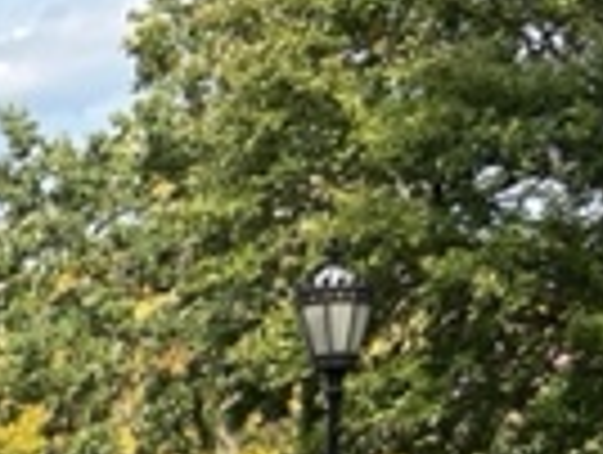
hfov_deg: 14.0
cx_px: -495
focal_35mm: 124
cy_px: 625
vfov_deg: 11.6
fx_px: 2164
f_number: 1.5
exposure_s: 1/2762
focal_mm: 5.7
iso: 50
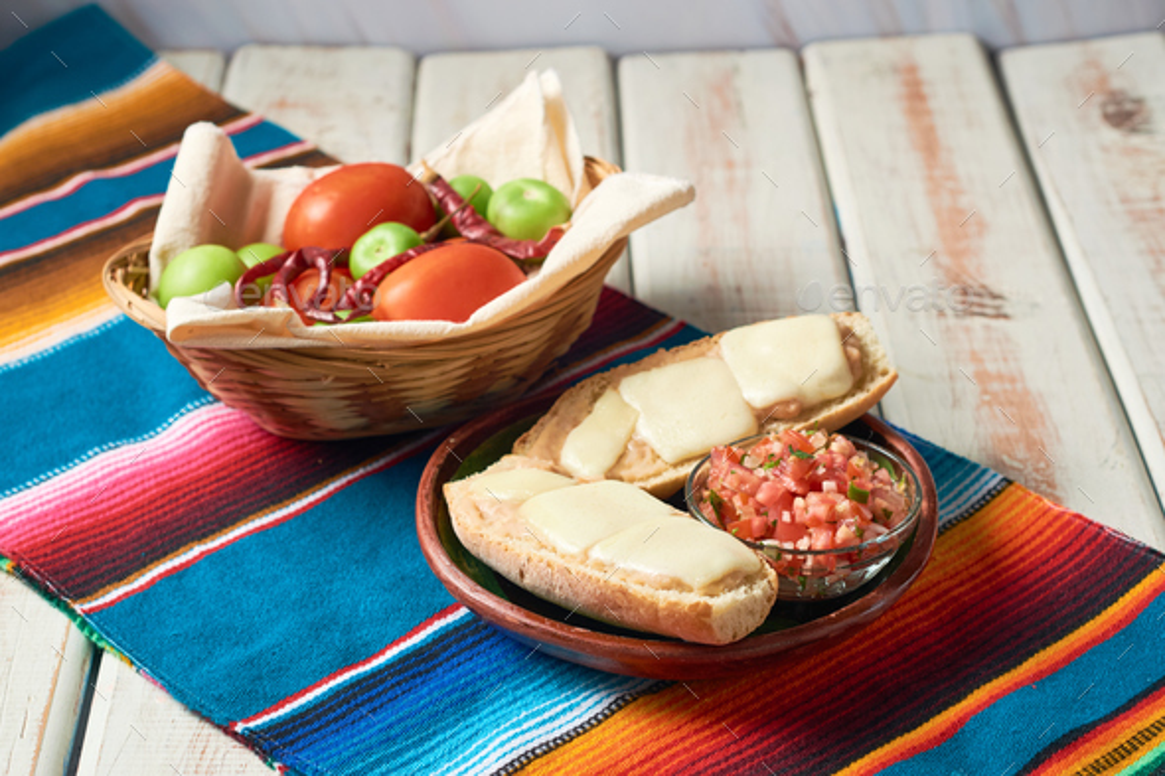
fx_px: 2426
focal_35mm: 75
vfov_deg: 18.2
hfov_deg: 27.0
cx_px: 582
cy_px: 388
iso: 100
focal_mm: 50
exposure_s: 1/160
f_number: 5.6
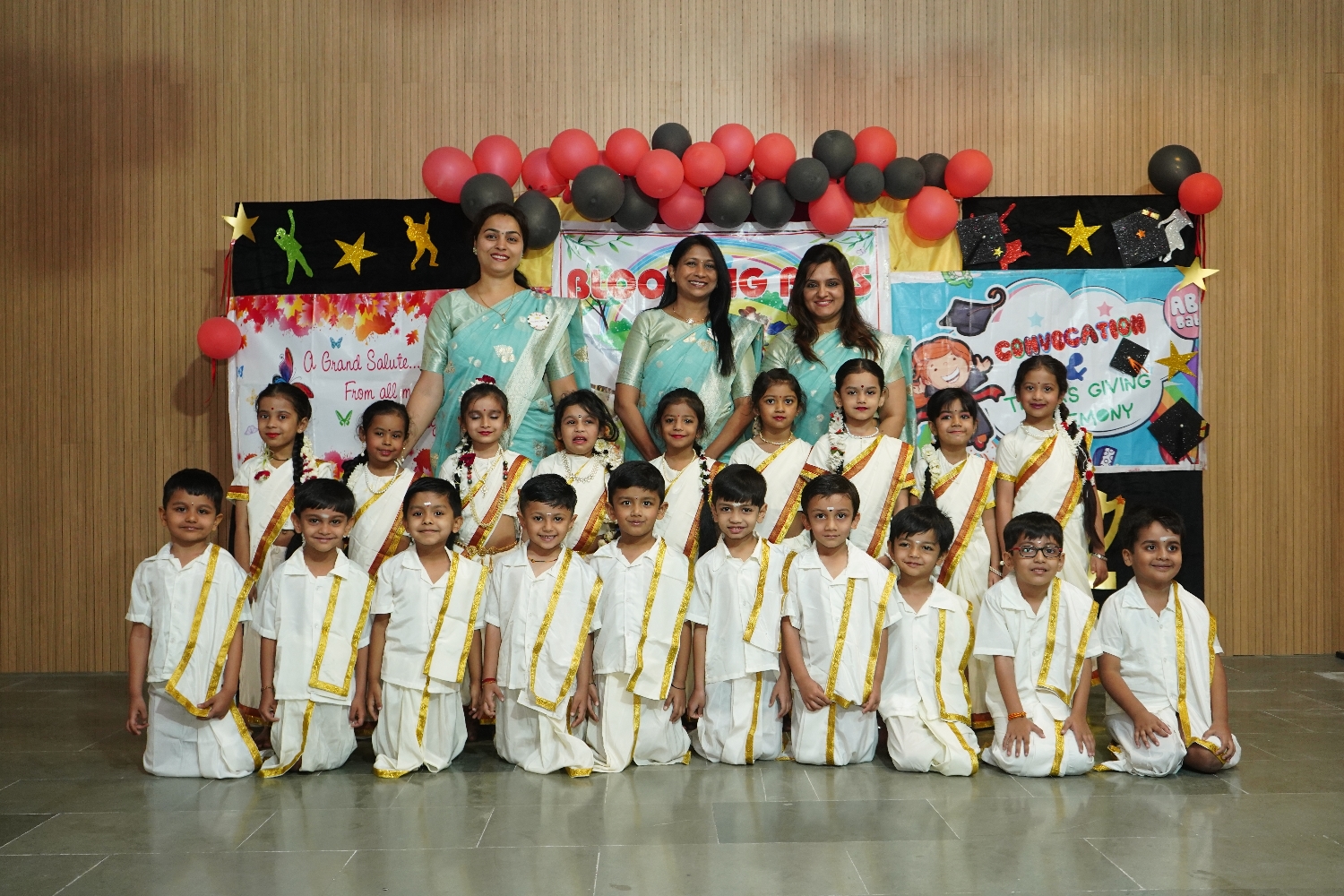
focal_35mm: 36
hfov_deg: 53.1
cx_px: 672
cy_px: 448
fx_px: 1344
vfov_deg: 36.9
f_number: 4.5
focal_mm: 36
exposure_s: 1/125
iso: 2000
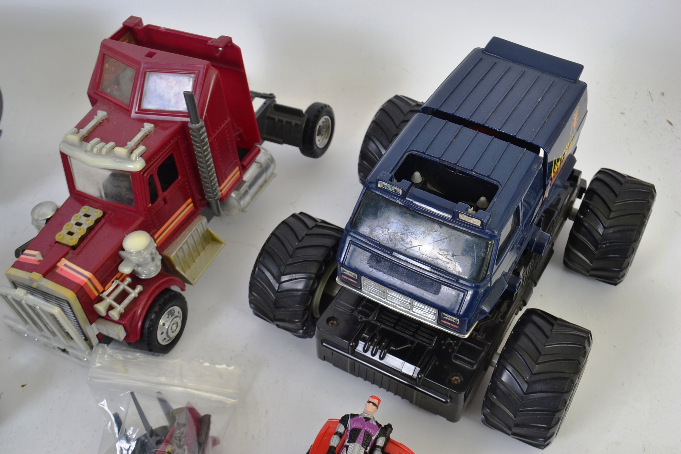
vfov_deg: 29.9
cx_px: 340
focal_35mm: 45
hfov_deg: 43.6
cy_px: 227
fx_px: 851
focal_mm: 30
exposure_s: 1/100
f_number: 9
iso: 100
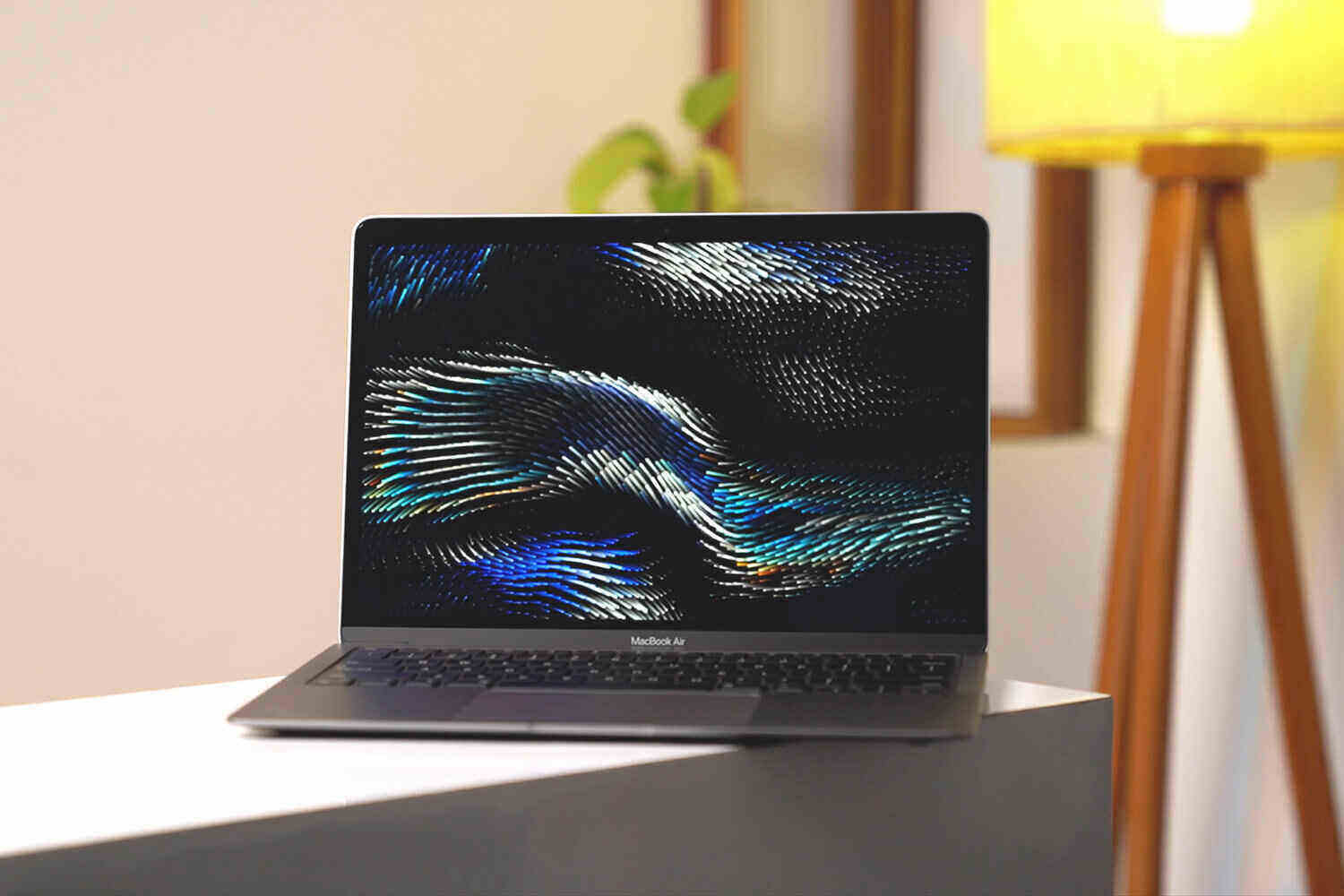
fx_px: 1751
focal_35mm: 47
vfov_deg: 28.7
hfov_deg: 42.0
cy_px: 448
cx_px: 672
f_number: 4
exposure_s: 1/60
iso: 125
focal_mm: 46.9
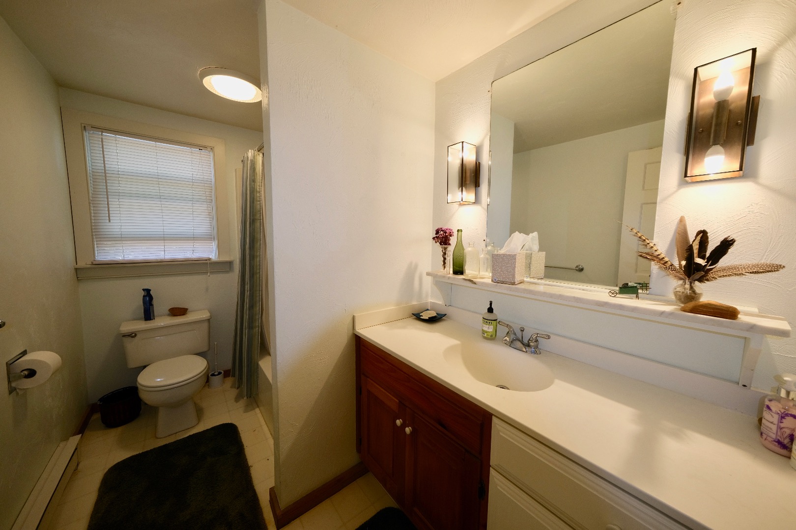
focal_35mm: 12
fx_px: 265
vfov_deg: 90.0
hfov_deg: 112.6
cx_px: 398
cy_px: 265
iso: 320
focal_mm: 8
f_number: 3.2
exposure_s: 1/75
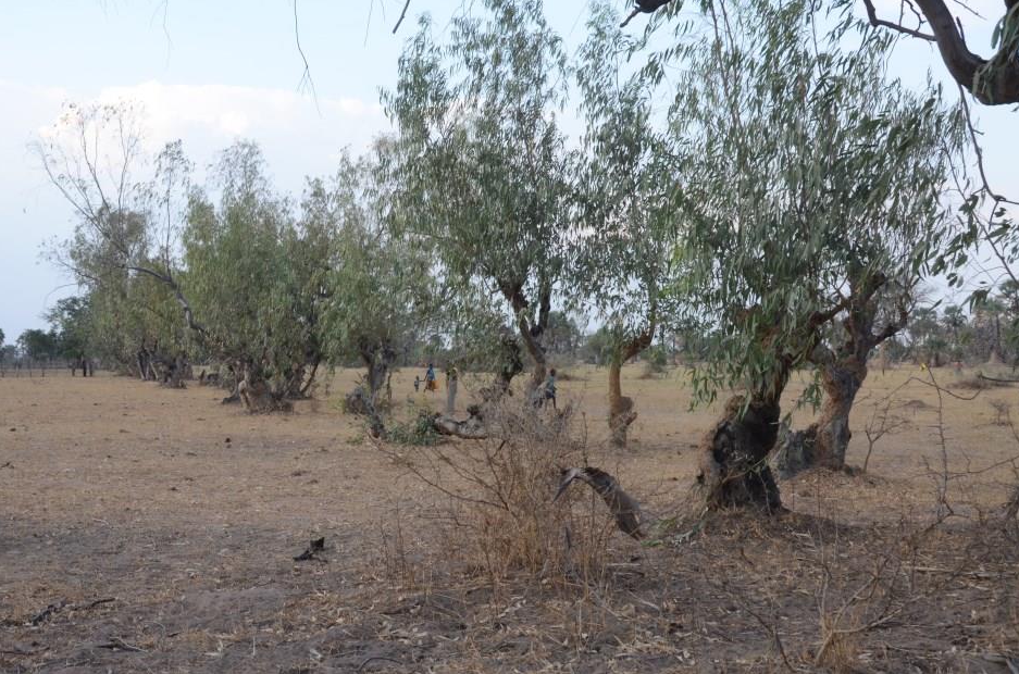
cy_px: 332
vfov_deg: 28.2
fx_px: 1343
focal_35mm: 48
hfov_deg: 41.5
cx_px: 467
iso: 800
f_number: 10
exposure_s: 1/400
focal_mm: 29
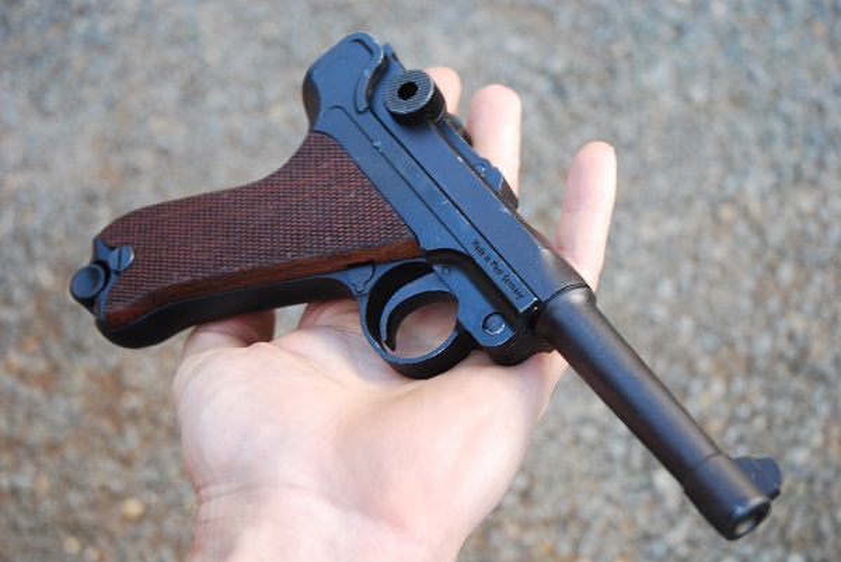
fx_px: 1333
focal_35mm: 57
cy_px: 281
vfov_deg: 23.8
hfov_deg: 35.0
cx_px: 420
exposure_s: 1/100
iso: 200
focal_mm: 38
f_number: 5
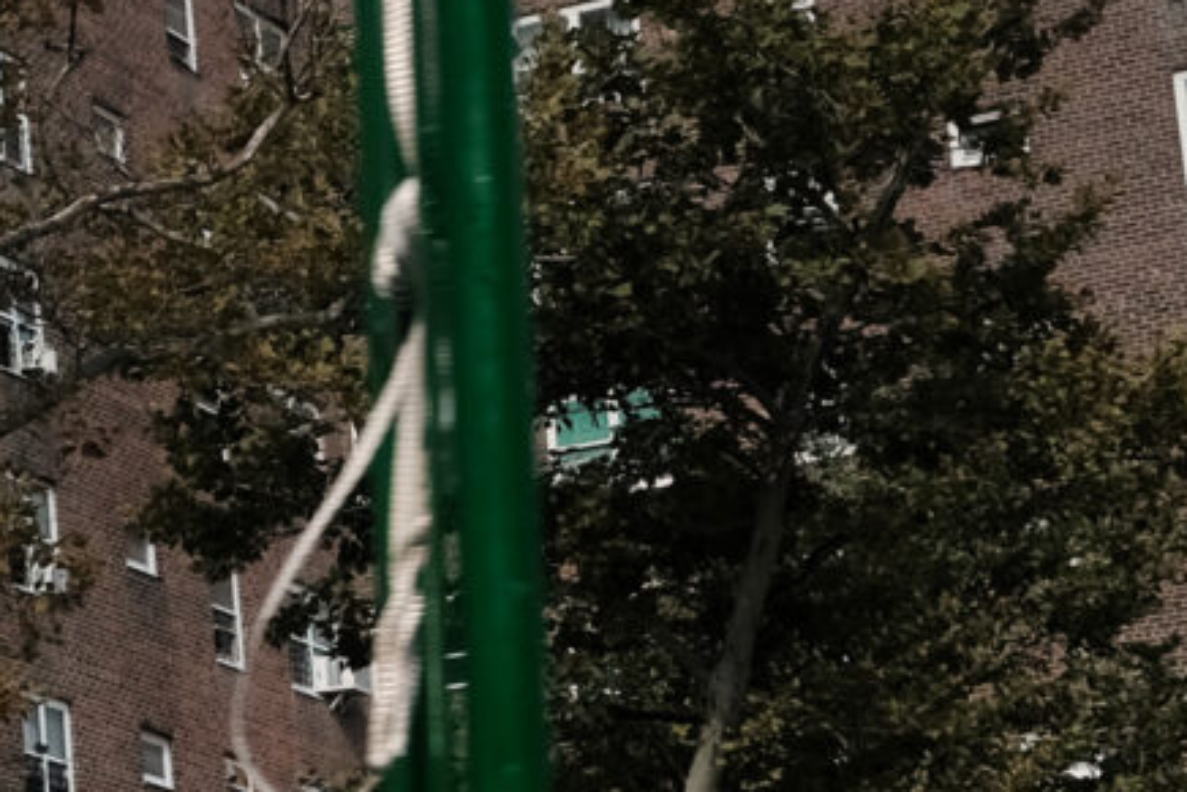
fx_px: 4650
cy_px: 480
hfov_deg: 12.9
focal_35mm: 141
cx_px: -1092
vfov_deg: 9.7
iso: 160
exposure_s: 1/280
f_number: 8
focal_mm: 16
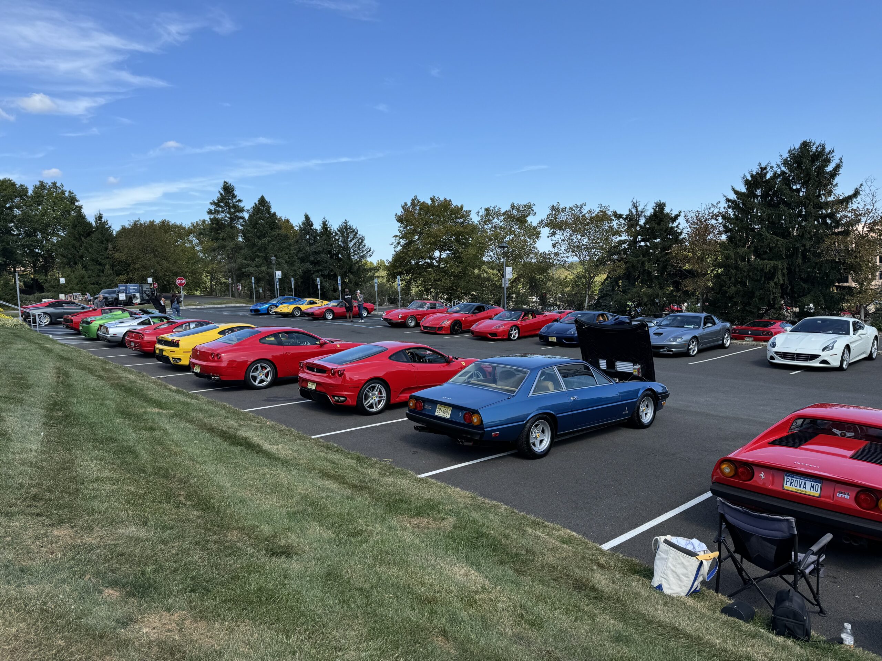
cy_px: 330
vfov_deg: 56.8
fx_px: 612
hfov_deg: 71.6
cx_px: 441
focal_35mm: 24
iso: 80
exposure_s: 1/3096
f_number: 1.78
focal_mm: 6.76
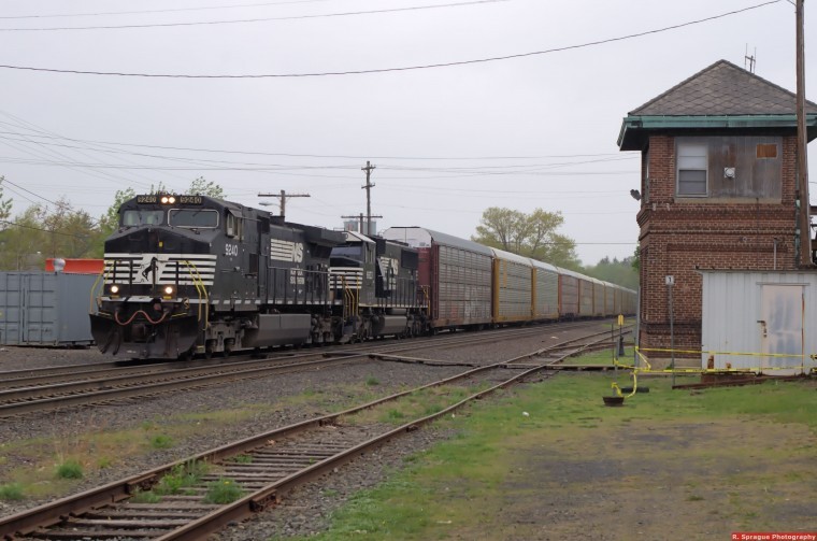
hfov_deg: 26.0
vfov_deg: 17.4
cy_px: 270
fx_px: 1766
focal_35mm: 78
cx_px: 408
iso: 400
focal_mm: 52
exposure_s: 1/320
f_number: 9
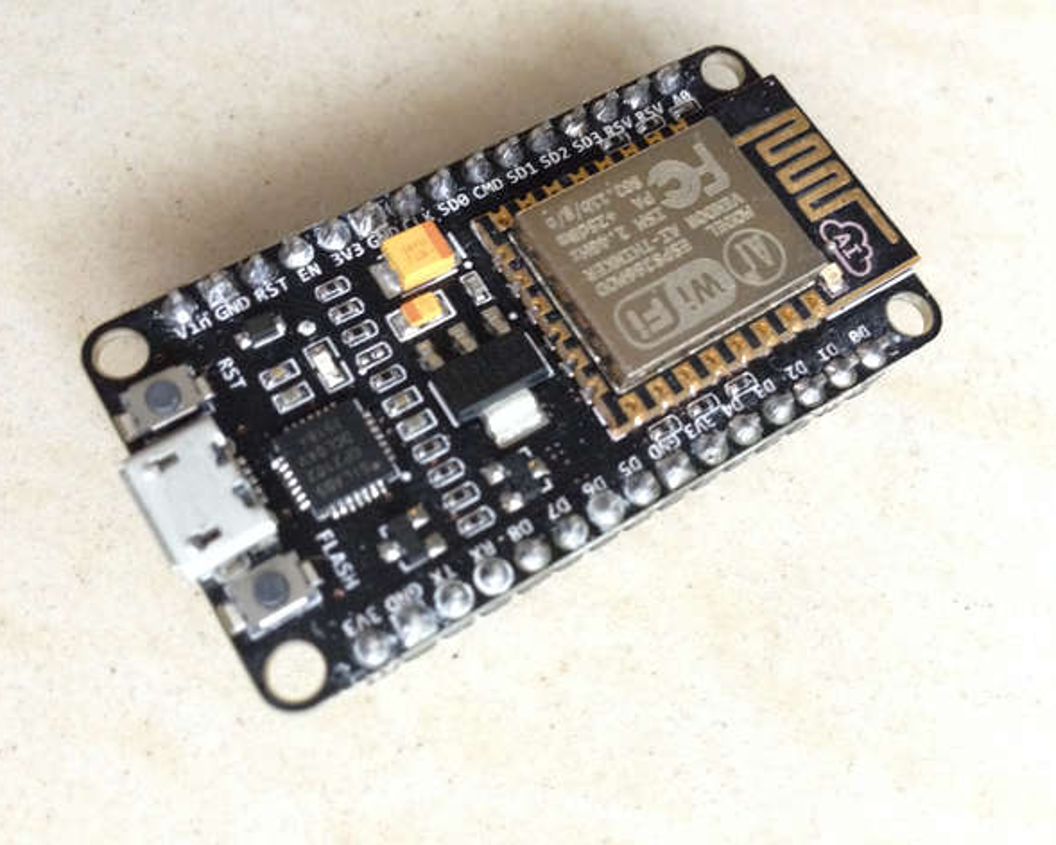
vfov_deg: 42.2
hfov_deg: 51.5
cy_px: 416
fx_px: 1094
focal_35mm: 35
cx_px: 506
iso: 320
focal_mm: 4.12
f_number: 2.4
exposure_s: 1/20
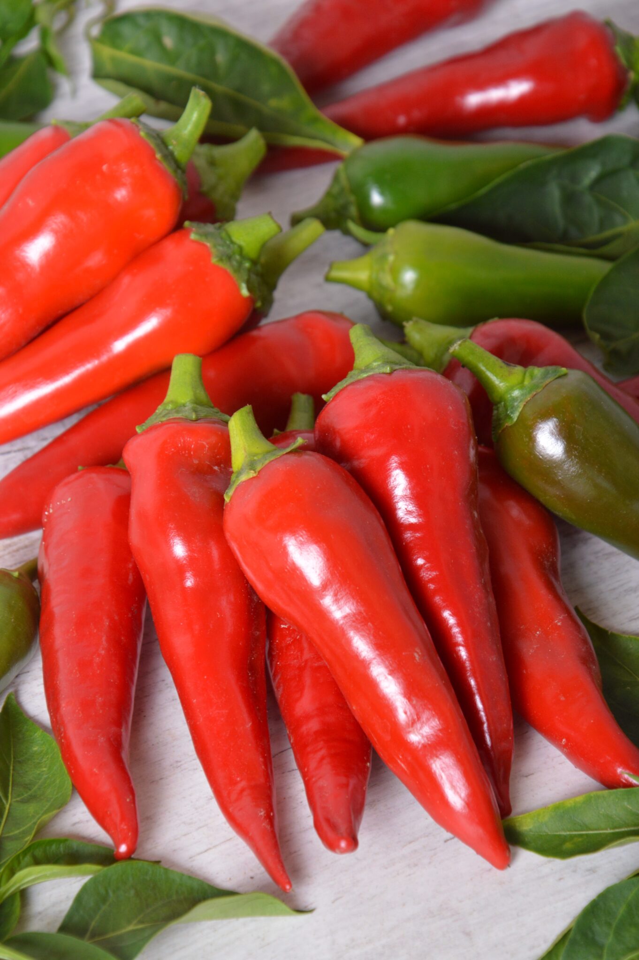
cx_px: 320
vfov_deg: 13.1
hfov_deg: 8.7
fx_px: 4200
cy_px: 480
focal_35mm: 158
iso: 400
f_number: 9
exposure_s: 1/160
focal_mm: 105
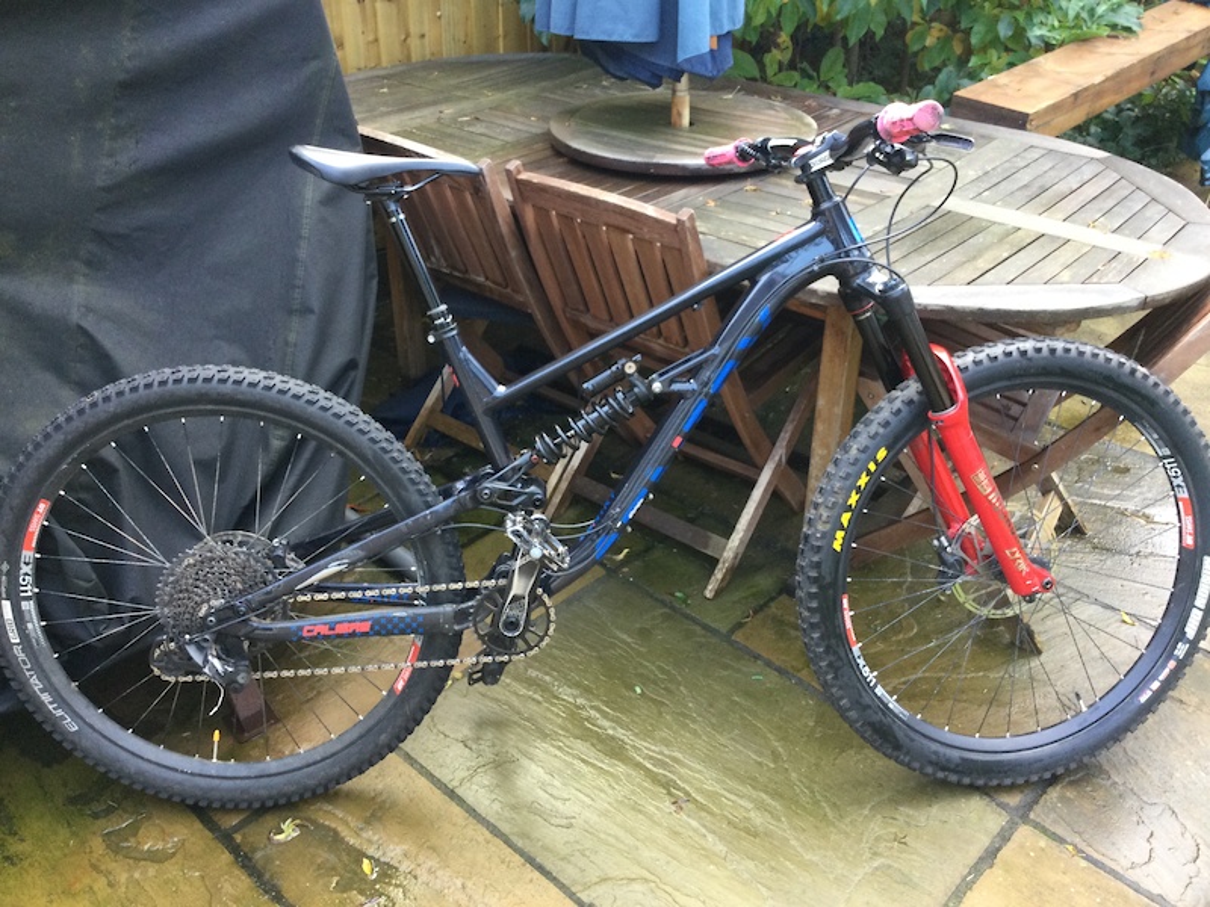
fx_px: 1084
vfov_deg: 45.4
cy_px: 454
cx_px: 605
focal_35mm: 31
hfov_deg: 58.4
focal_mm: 3.3
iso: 64
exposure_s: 1/33
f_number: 2.4
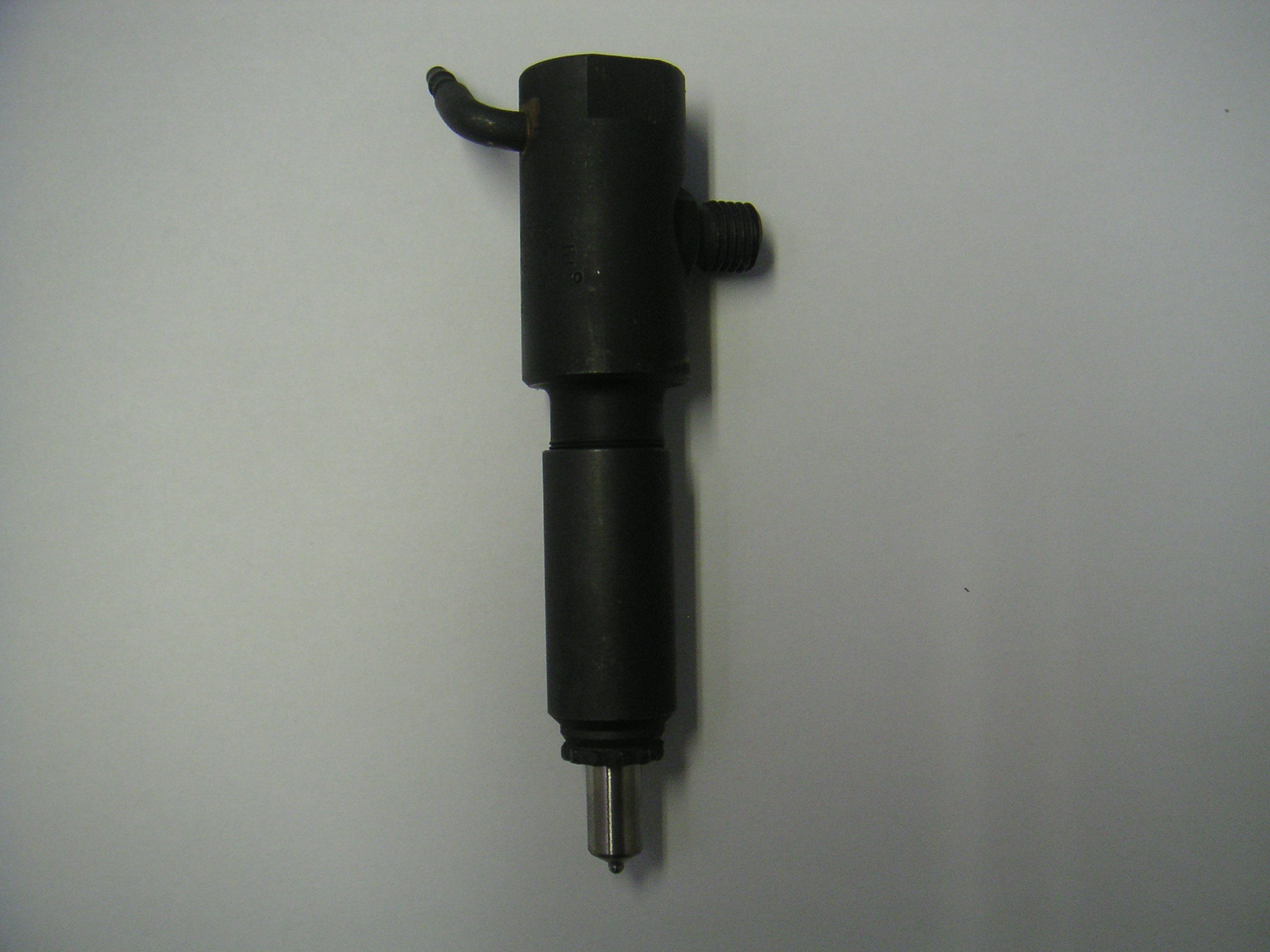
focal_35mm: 38
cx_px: 635
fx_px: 1394
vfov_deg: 37.7
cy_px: 476
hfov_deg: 49.0
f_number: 2.8
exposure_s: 1/45
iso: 125
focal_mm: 6
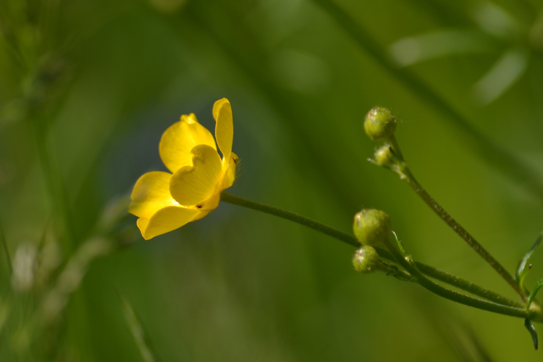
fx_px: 6788
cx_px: 272
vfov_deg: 3.1
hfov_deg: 4.6
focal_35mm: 450
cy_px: 181
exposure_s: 1/250
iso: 100
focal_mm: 300
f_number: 8
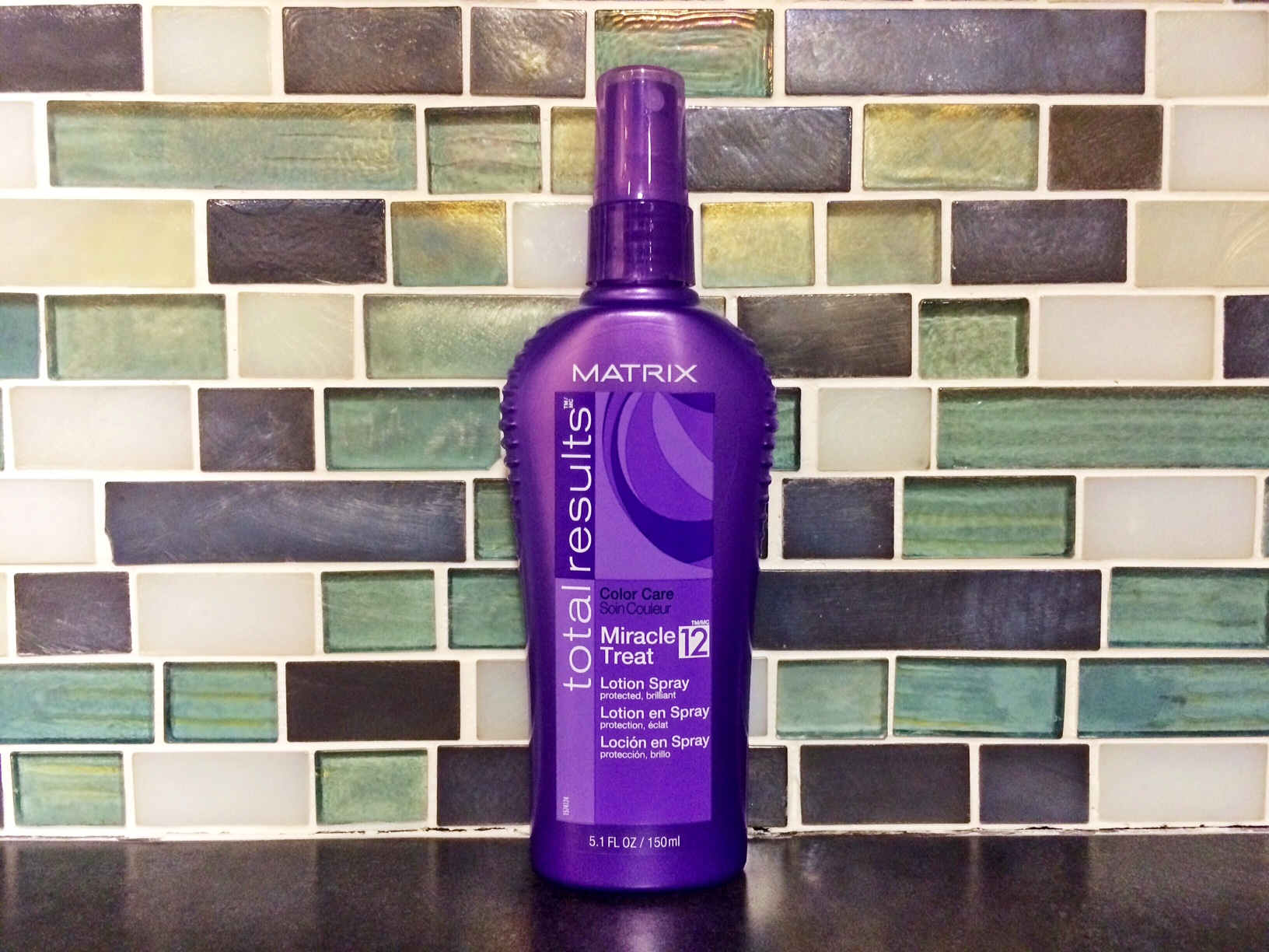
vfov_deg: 48.2
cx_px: 634
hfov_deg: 61.7
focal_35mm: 29
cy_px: 476
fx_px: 1063
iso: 320
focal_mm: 4.15
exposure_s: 1/30
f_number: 2.2
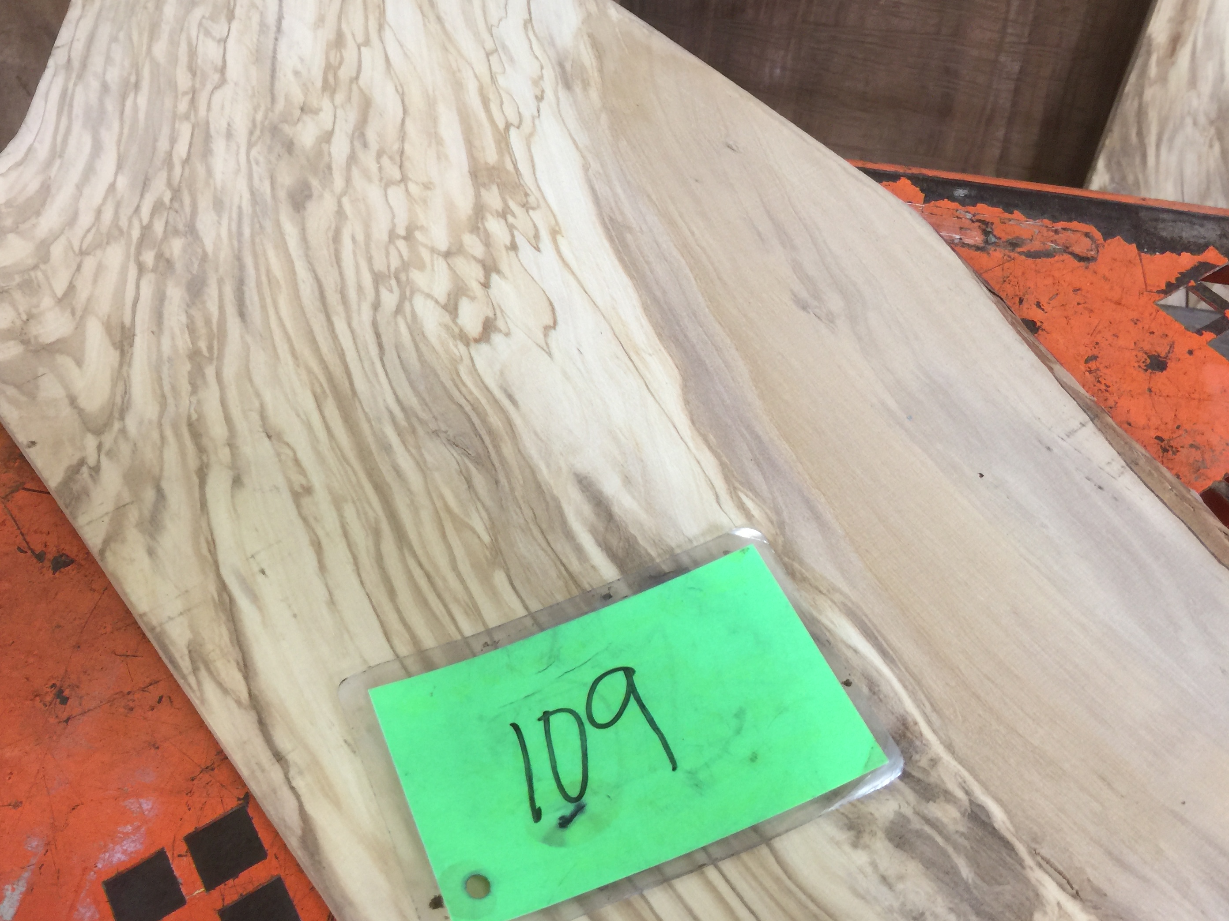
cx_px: 522
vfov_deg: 41.7
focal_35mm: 34
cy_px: 413
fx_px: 1207
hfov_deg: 53.7
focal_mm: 4.15
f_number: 2.2
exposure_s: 1/15
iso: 32
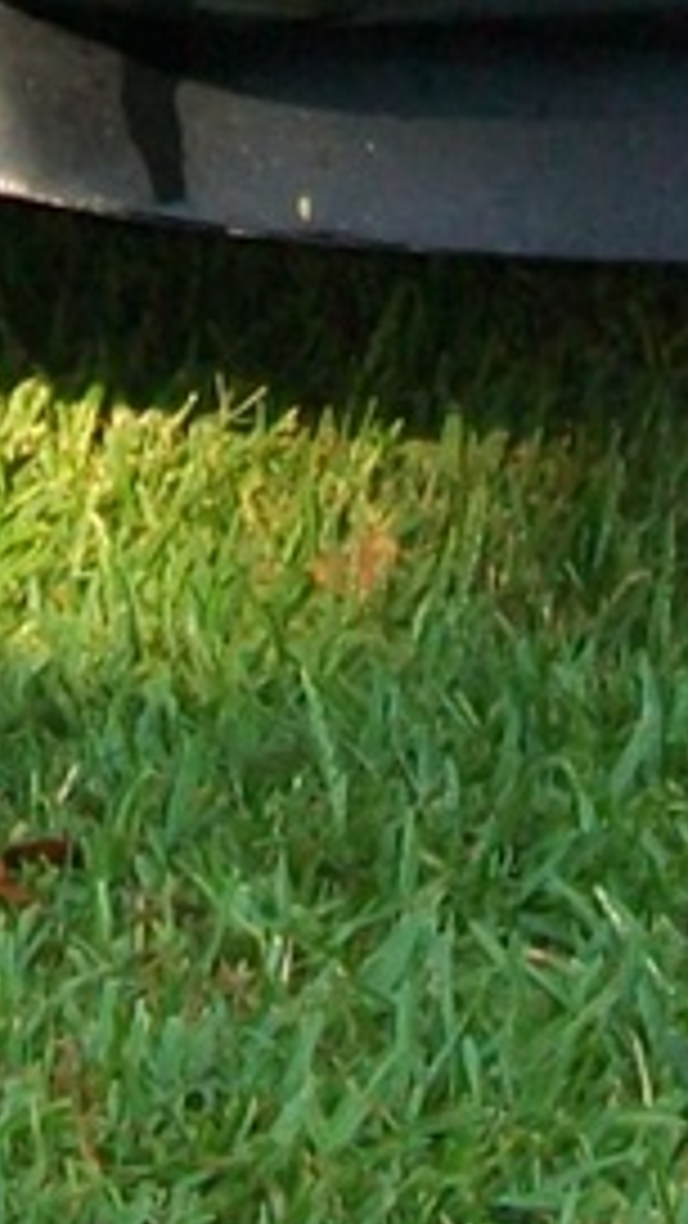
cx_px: 22
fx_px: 7492
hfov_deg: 5.2
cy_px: -1120
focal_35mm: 231
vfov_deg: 8.9
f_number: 2.7
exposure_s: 1/125
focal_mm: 6
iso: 64
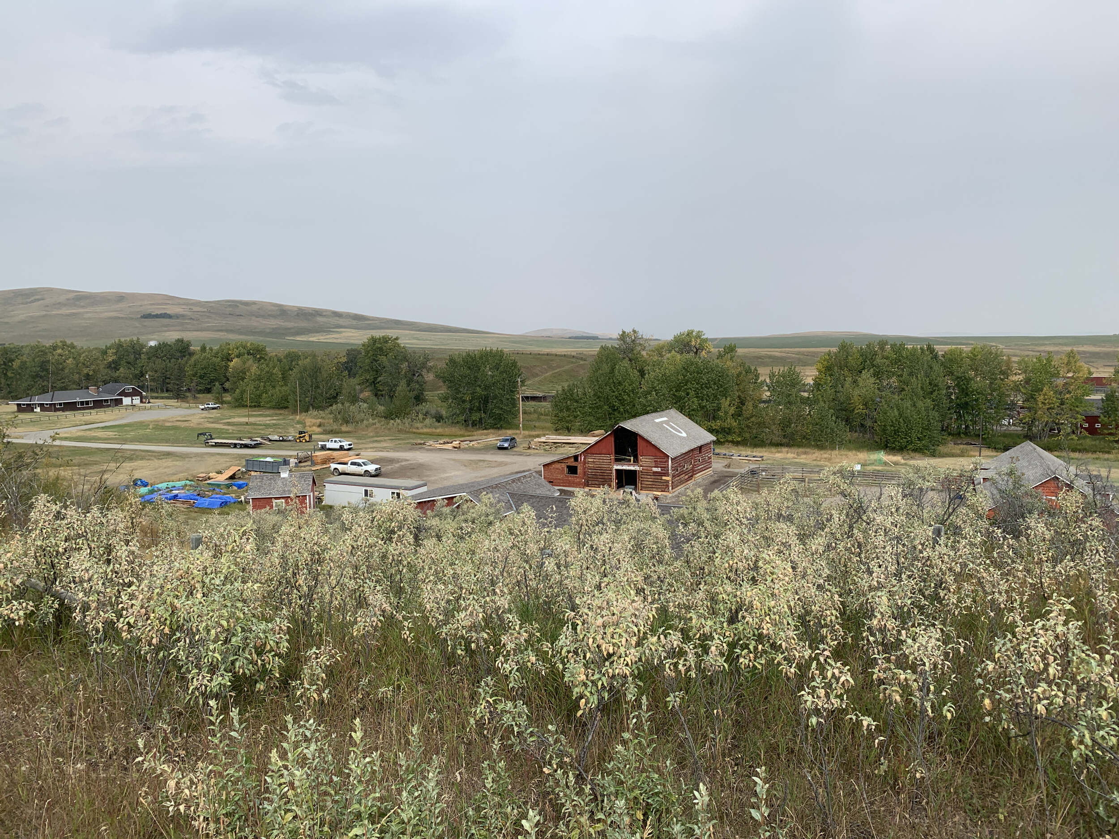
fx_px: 840
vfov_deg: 53.1
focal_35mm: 26
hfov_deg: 67.3
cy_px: 420
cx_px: 560
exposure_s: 1/2033
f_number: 1.8
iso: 25
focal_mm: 4.25
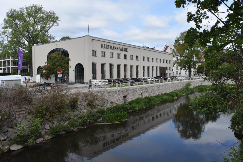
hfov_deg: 61.9
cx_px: 122
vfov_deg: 43.6
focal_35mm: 30
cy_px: 81
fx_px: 202
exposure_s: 1/1000
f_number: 16
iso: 1600
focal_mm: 20
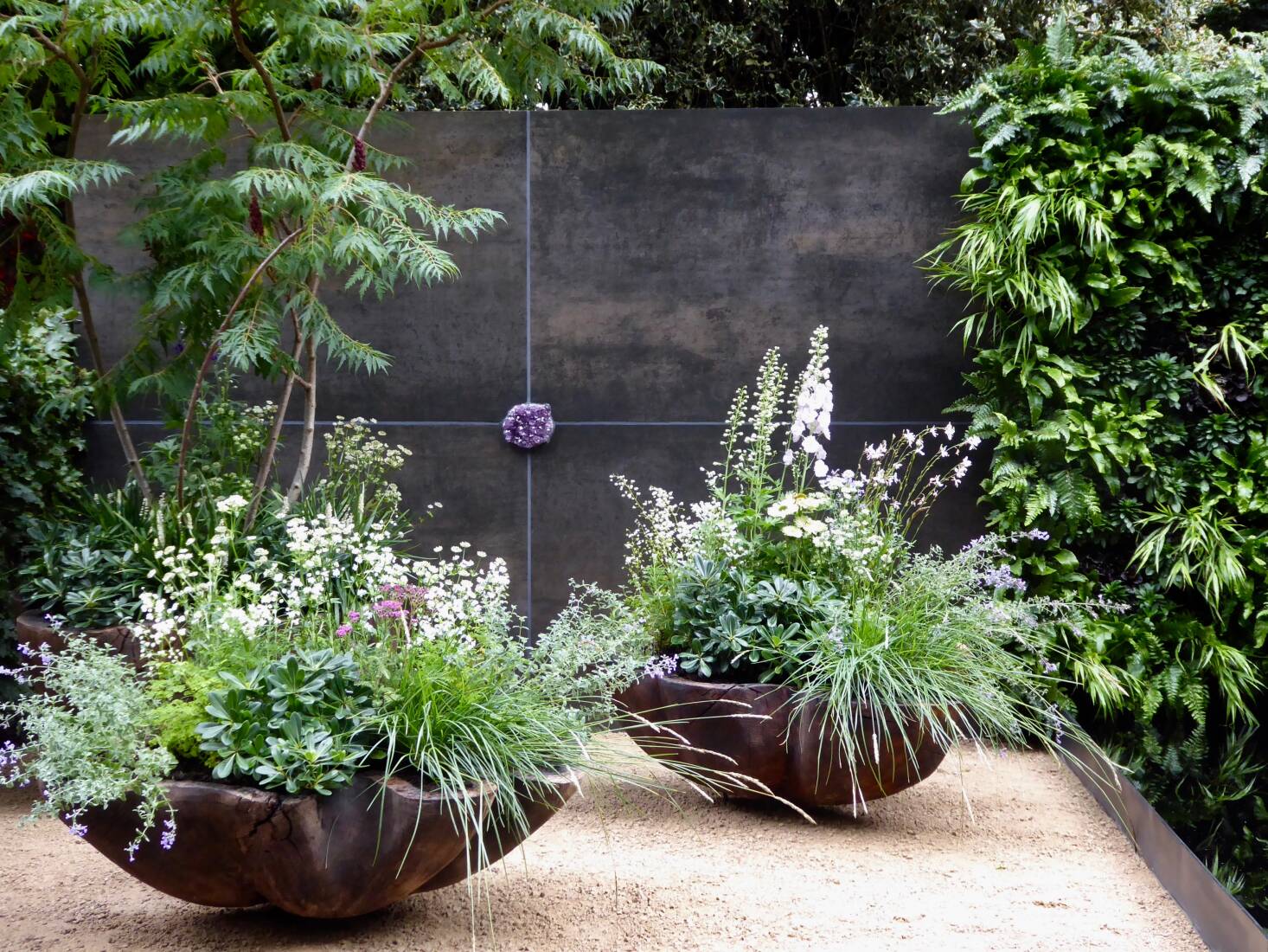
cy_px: 476
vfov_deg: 25.7
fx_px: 2088
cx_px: 634
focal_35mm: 57
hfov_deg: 33.8
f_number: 4.1
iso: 400
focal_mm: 9.6
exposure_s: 1/40
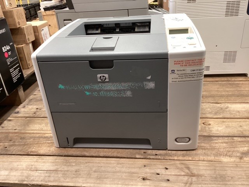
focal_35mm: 31
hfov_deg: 58.4
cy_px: 94
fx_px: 223
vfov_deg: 45.4
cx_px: 124
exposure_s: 1/50
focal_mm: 3.3
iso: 160
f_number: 2.4
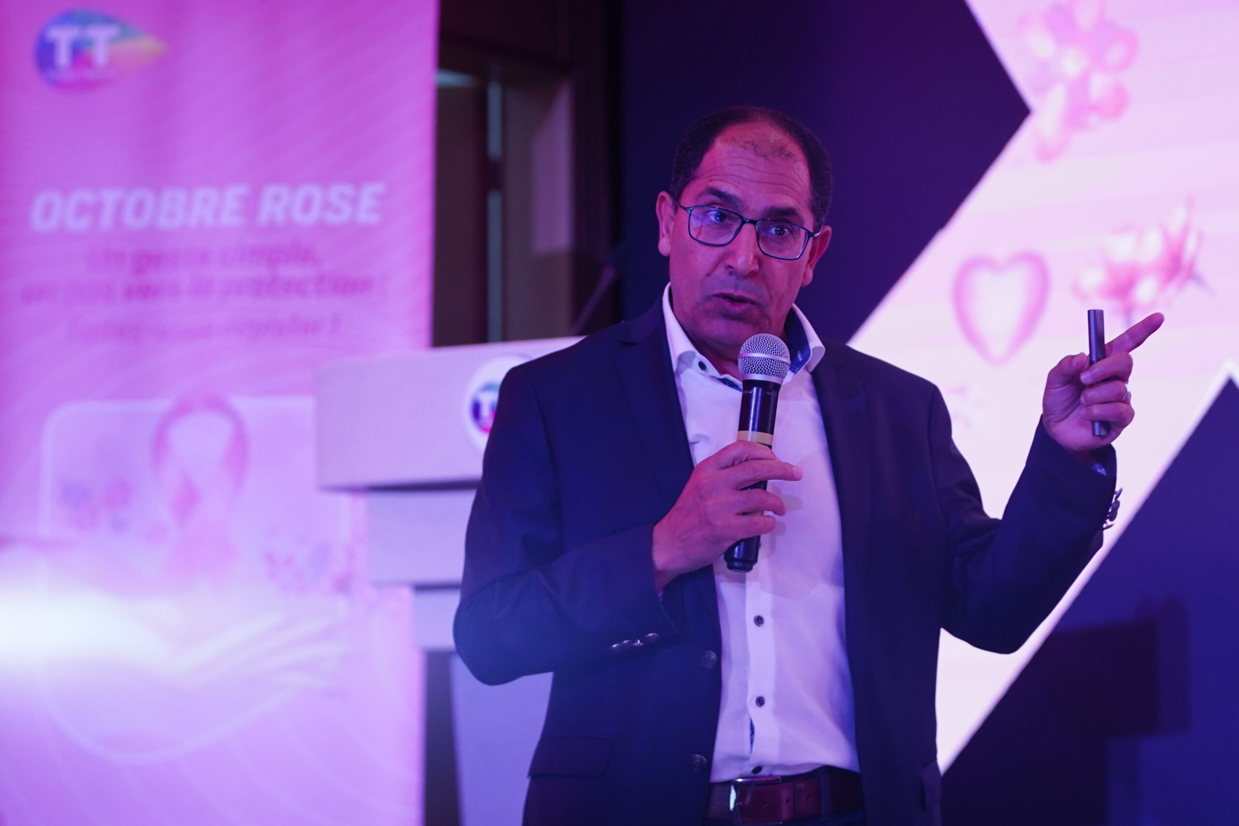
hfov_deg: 19.5
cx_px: 620
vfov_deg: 13.0
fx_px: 3614
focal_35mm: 105
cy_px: 413
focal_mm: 70
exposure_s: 1/200
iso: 1600
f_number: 2.8
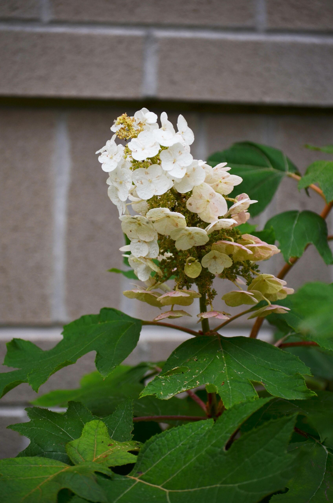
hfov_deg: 7.9
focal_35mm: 174
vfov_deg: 11.8
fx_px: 2425
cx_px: 166
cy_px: 252
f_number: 4.8
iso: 100
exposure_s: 1/1600
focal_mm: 116
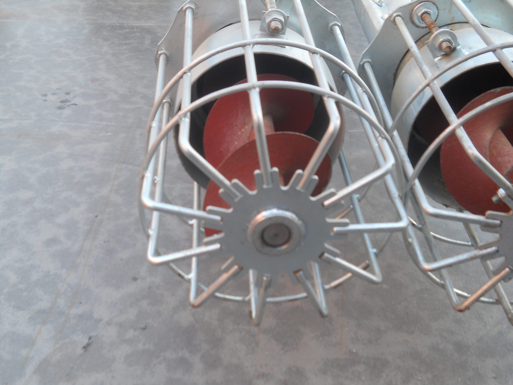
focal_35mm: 48
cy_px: 192
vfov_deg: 30.3
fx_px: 711
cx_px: 256
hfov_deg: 39.7
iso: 80
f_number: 3.3
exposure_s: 1/40
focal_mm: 7.88
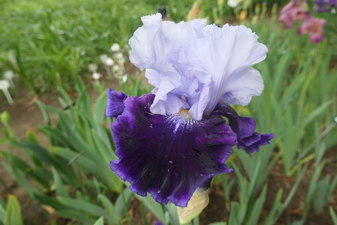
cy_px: 112
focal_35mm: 24
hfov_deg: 73.7
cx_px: 168
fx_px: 225
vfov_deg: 53.1
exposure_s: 1/250
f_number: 3.3
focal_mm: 8.8
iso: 200
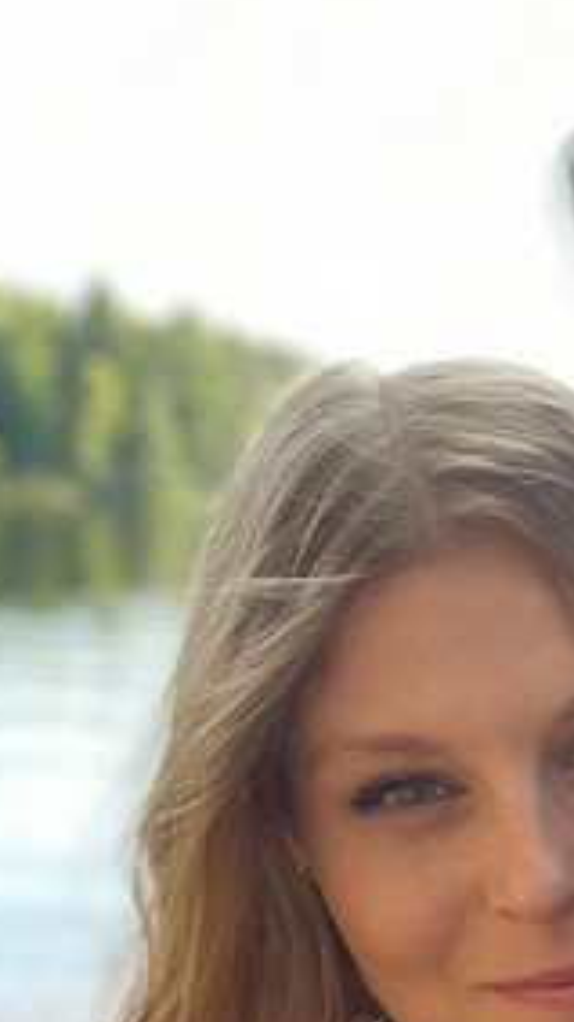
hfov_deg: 15.6
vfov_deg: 27.9
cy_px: 838
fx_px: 2004
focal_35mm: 74
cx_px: 726
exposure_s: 1/121
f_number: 2.2
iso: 64
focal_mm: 2.71
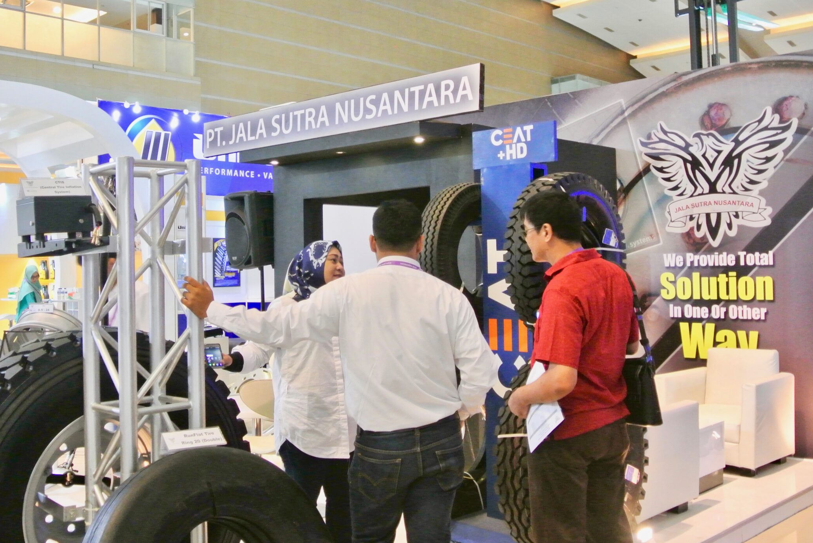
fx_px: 836
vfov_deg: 35.9
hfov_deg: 51.7
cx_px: 342
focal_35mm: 37
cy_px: 229
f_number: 3.5
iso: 800
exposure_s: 1/25
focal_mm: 11.4
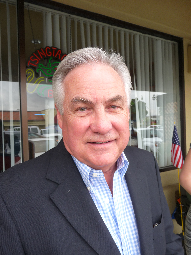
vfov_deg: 65.3
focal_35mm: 27
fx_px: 199
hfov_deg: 51.4
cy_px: 128
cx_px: 96
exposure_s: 1/80
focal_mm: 4.8
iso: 100
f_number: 2.8
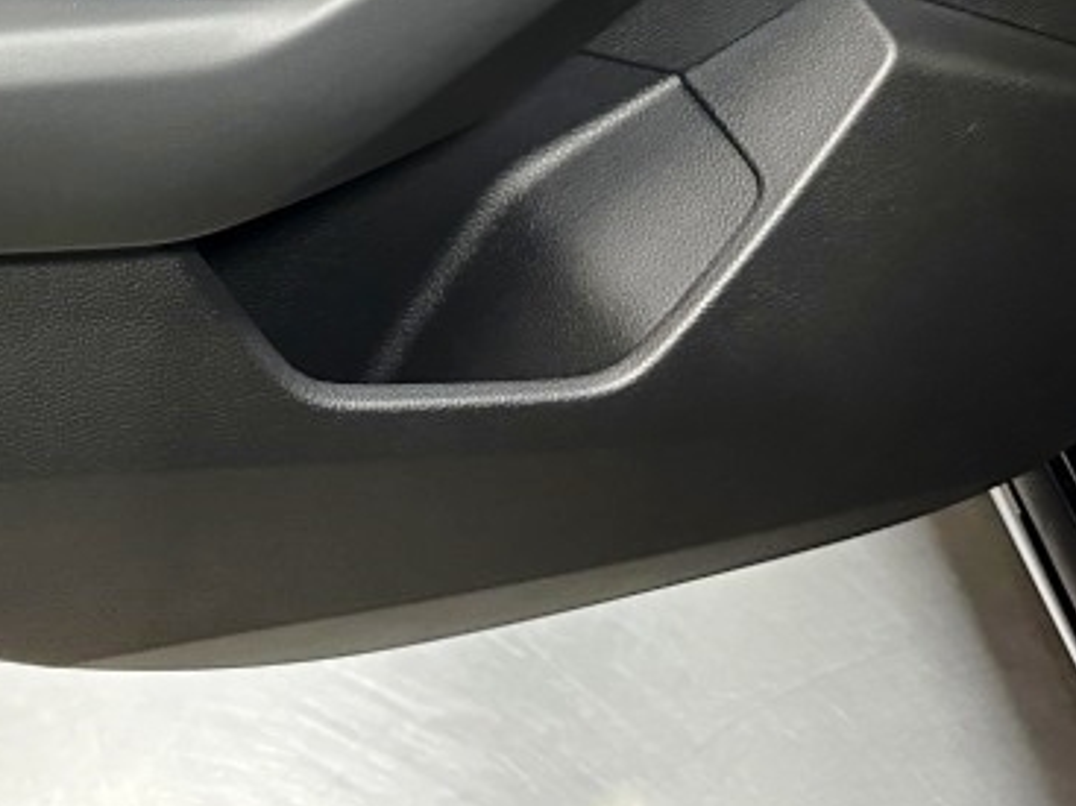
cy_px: -161
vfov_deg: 20.5
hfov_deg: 27.2
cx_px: -21
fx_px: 2082
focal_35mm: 67
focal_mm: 6.86
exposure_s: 1/40
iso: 640
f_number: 1.78
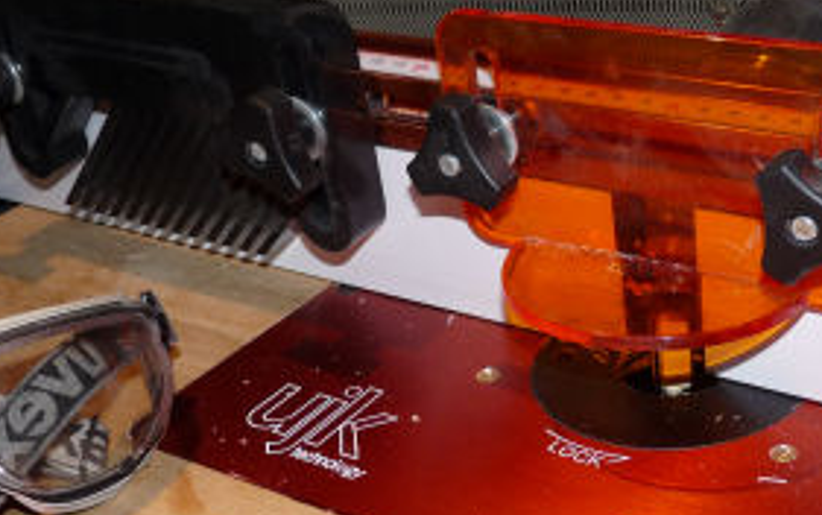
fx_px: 1255
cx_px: 570
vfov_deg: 22.8
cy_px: 430
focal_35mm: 56
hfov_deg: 35.8
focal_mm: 4.8
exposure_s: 1/30
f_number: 2.8
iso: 100
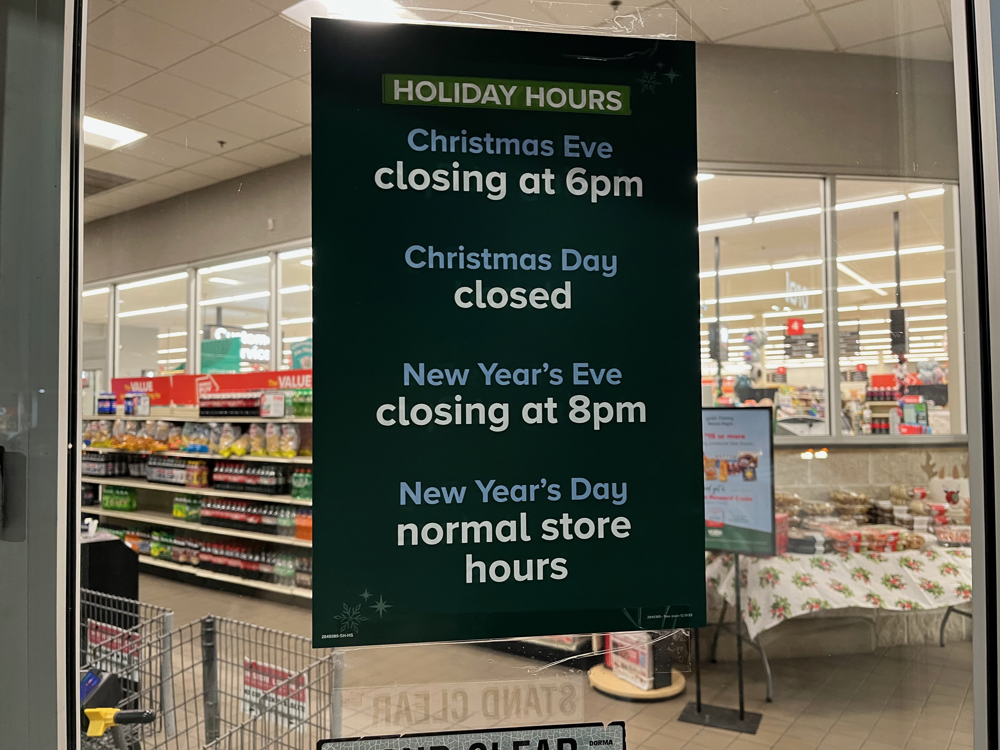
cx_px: 500
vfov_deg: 53.1
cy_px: 375
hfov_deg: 67.3
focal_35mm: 26
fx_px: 751
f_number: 1.6
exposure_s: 1/60
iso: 250
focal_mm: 5.1
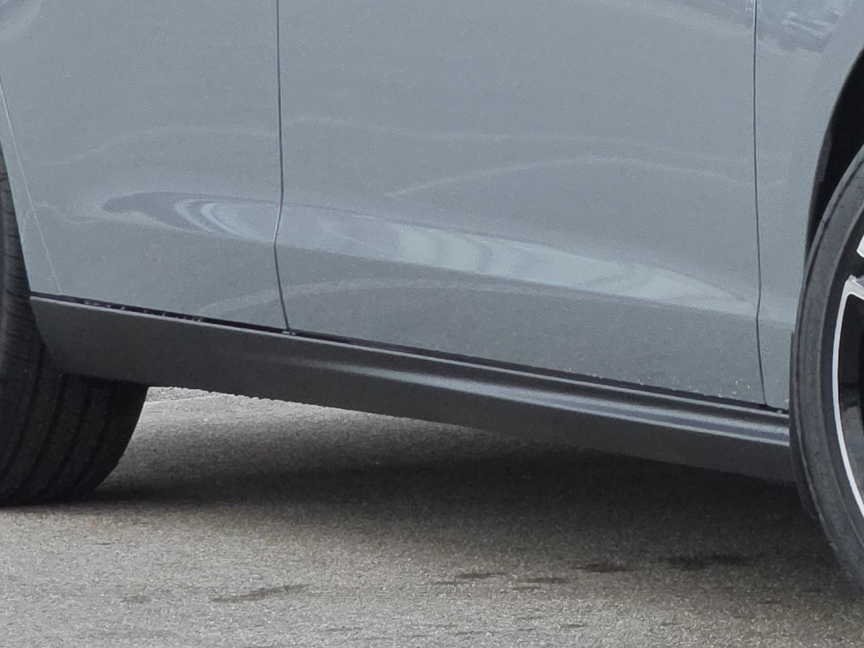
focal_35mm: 253
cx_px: 1274
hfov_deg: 7.7
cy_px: 81
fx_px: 6314
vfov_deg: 5.9
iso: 50
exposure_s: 1/1087
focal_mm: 7.9
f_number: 2.4
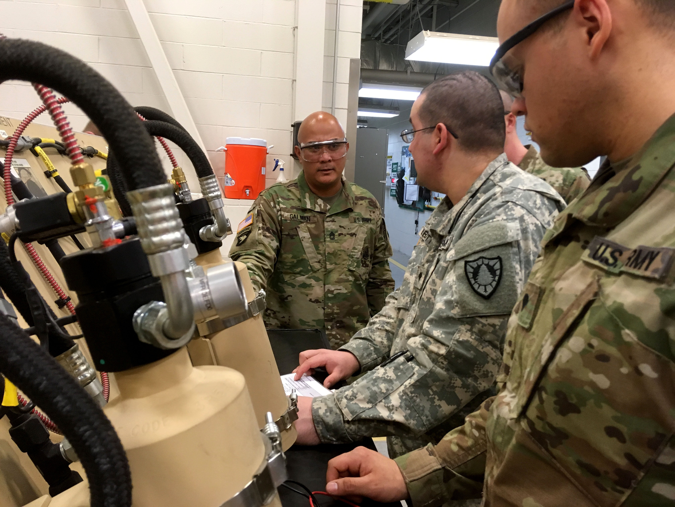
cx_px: 338
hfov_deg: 61.7
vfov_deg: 48.2
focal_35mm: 29
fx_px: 565
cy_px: 254
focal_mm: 4.15
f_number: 2.2
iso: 125
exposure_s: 1/30
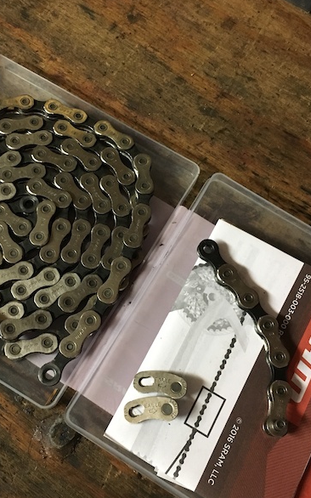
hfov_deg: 30.4
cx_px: 121
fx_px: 570
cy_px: 238
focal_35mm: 42
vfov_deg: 47.2
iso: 200
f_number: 2.2
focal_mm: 4.15
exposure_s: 1/15
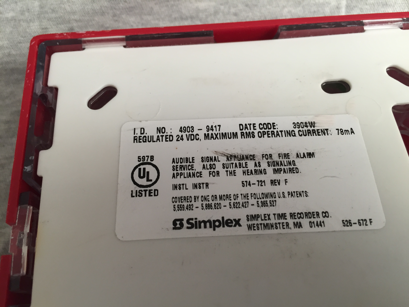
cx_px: 204
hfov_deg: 61.7
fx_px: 343
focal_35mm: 29
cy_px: 154
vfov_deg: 48.2
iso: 100
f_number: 2.2
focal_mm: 4.15
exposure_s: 1/30
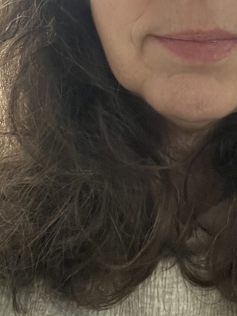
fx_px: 657
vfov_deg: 24.8
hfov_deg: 20.0
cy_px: -47
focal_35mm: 72
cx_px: 220
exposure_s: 1/60
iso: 250
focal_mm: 2.71
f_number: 2.2
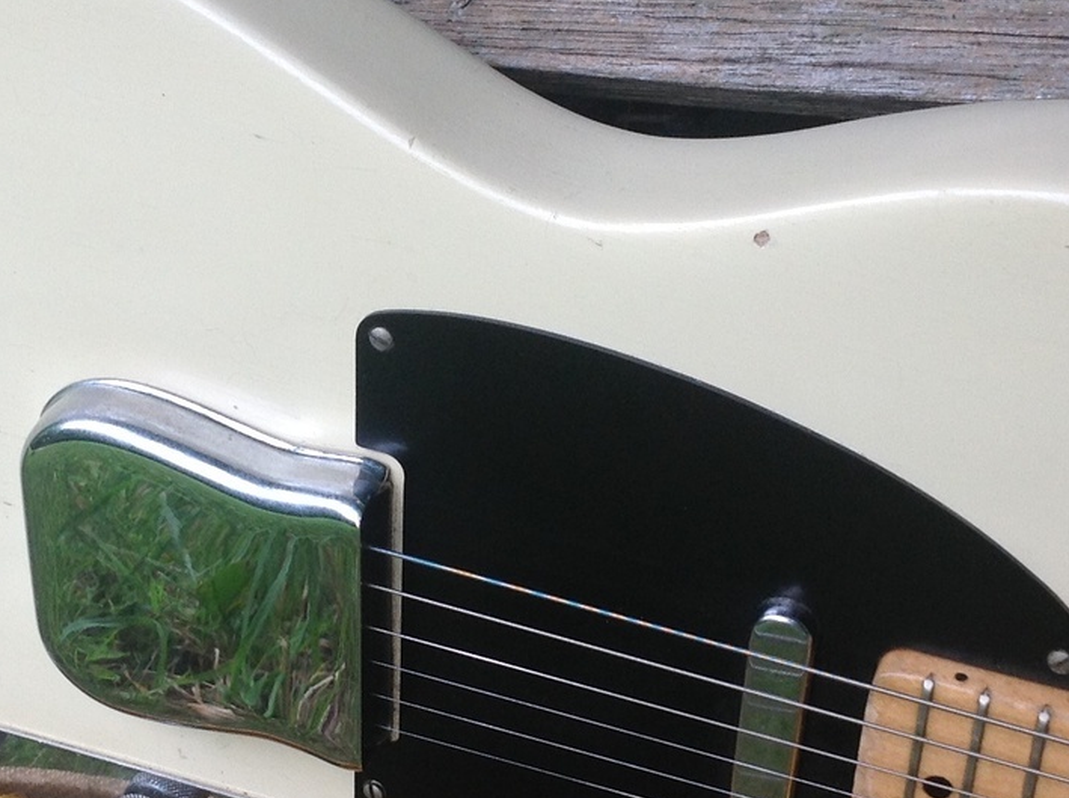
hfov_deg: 24.7
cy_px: 476
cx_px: 443
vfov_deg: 18.6
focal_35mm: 79
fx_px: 2435
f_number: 2.4
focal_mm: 4.28
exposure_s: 1/147
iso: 50
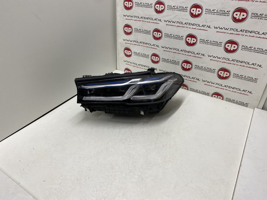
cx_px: 134
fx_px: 201
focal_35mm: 26
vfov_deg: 53.1
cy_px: 100
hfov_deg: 67.3
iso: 64
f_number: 1.8
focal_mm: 4.25
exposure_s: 1/100
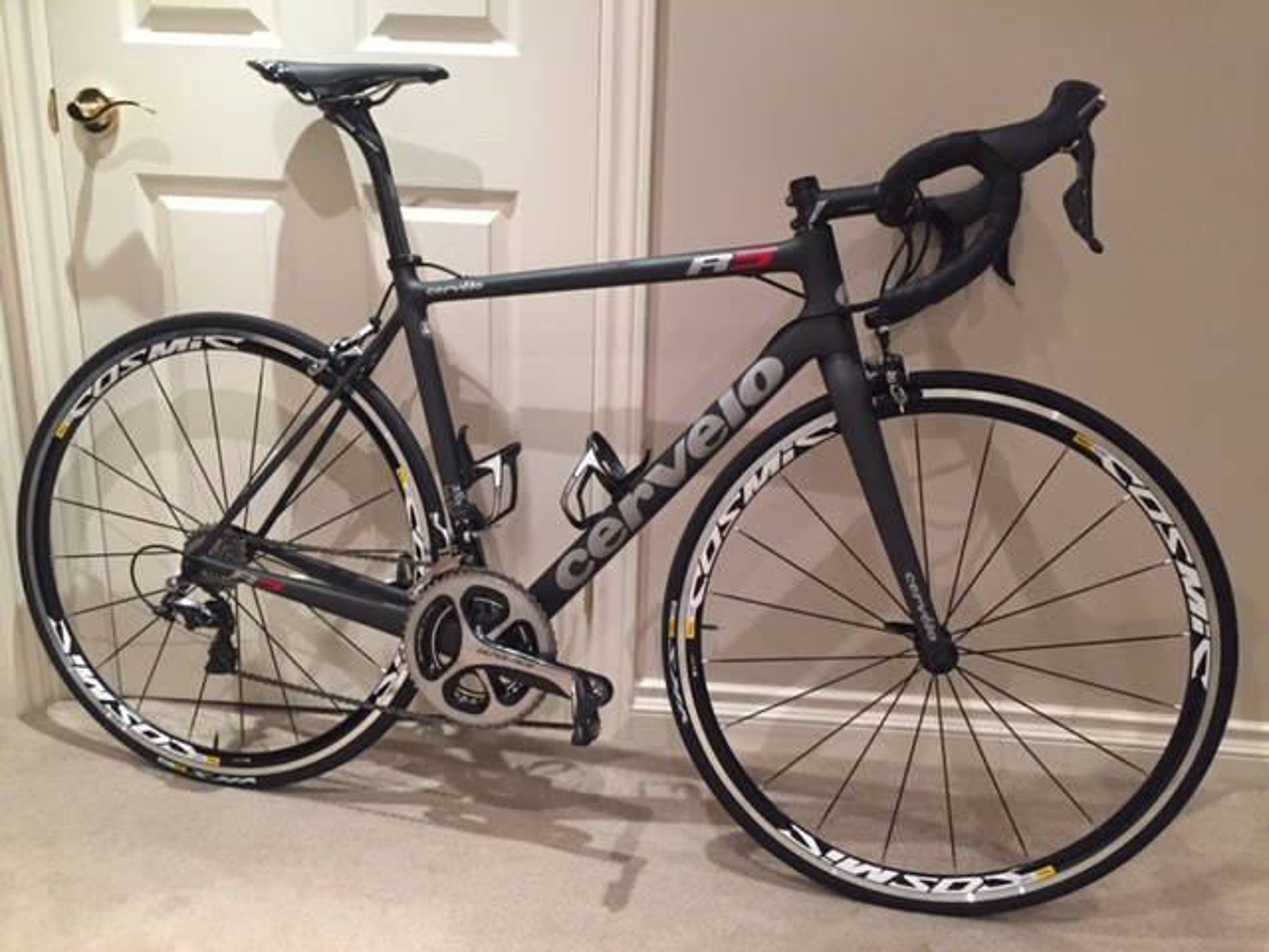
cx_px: 634
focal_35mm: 29
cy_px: 476
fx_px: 1063
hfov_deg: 61.7
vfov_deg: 48.2
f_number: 2.2
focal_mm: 4.15
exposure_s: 1/30
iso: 160
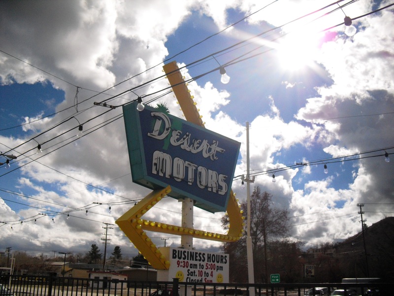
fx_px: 410
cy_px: 148
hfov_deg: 51.4
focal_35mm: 36
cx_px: 197
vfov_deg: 39.7
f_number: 7.8
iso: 400
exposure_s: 1/2000
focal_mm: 6.3
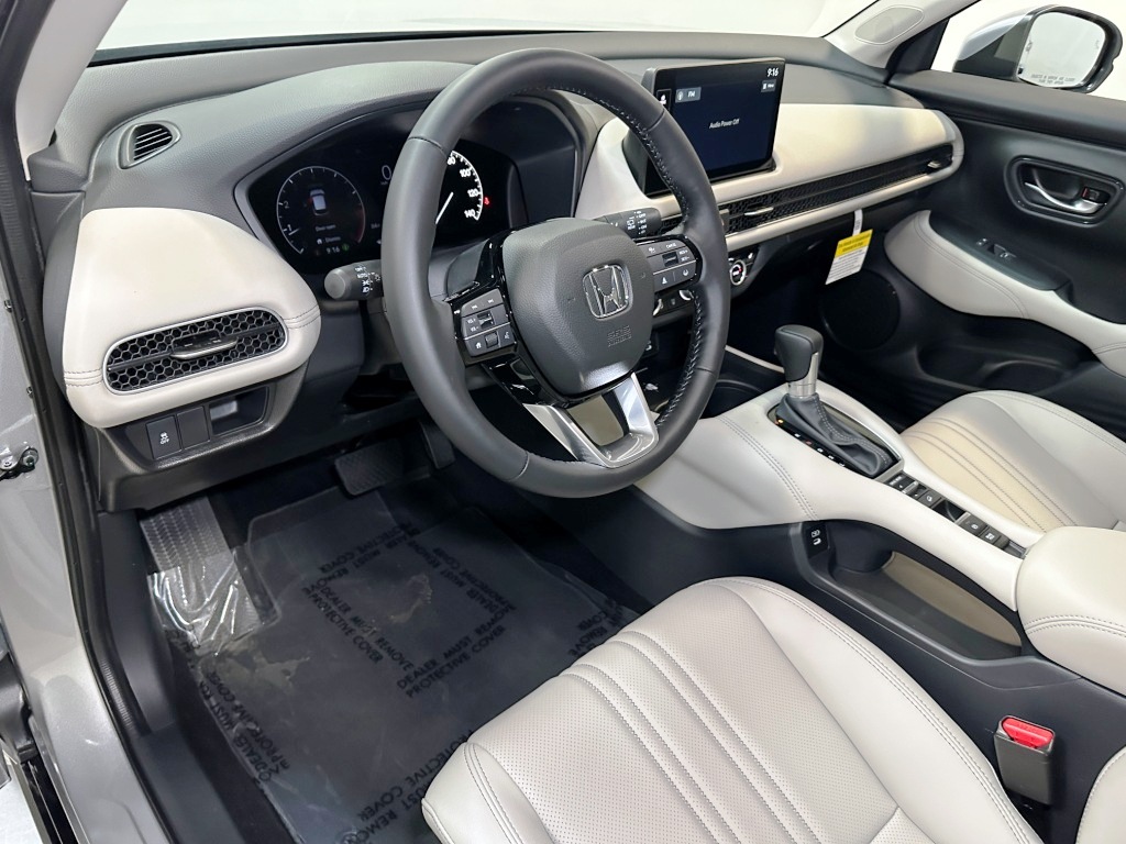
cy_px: 422
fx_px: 781
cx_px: 563
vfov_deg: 56.8
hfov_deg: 71.6
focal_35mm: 24
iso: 640
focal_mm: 6.86
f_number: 1.78
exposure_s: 1/40
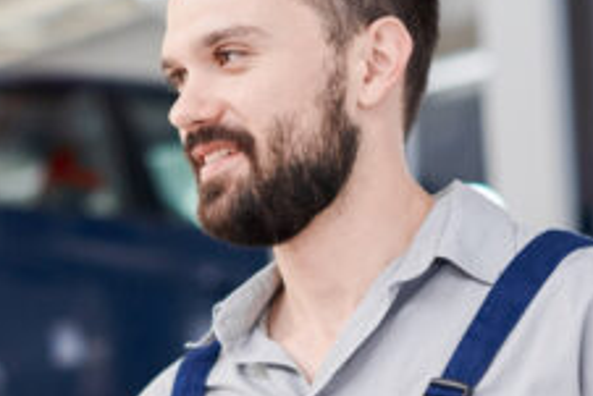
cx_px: 0
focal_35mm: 170
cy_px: 551
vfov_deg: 8.0
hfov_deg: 11.9
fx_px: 2802
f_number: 2.2
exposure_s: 1/160
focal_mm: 50
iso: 640
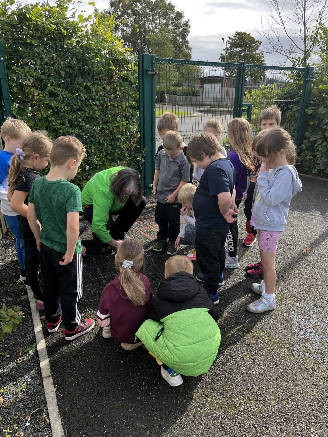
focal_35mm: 26
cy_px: 218
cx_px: 164
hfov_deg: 53.1
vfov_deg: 67.3
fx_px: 328
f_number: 1.6
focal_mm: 5.1
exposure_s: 1/816
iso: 50
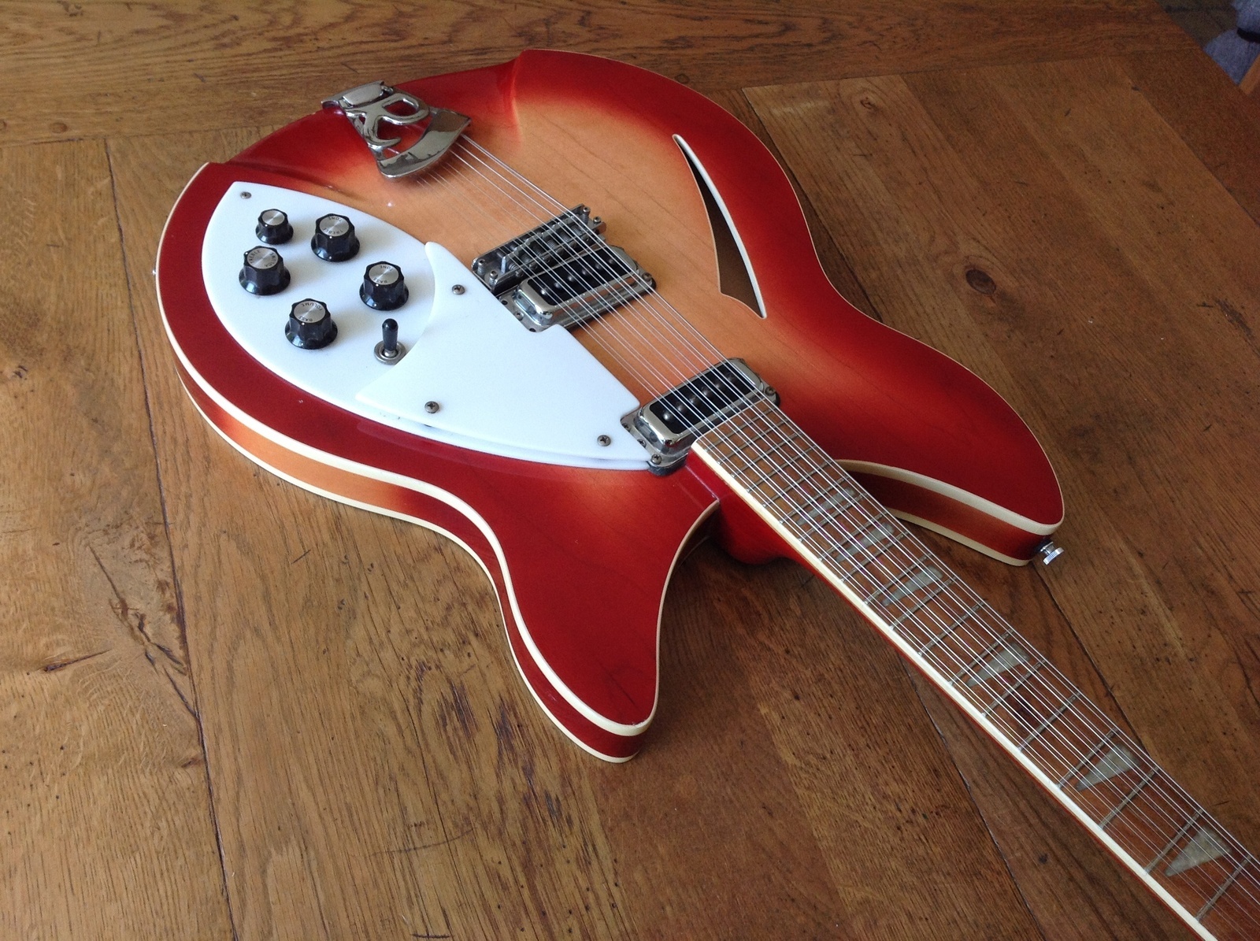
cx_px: 630
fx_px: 1272
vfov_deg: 40.6
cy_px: 470
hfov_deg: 52.7
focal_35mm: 35
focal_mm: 4.28
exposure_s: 1/120
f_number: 2.4
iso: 80
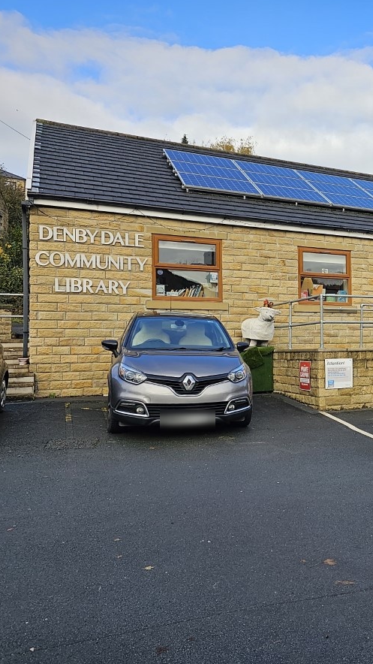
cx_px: 420
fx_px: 598
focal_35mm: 34
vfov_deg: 58.0
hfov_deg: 30.6
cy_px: 330
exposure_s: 1/476
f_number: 1.7
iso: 16
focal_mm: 6.3
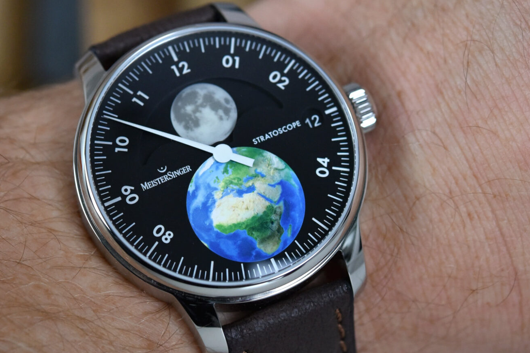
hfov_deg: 21.6
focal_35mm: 94
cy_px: 170
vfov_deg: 14.5
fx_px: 1384
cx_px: 207
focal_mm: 60
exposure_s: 1/250
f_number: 6.3
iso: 2000
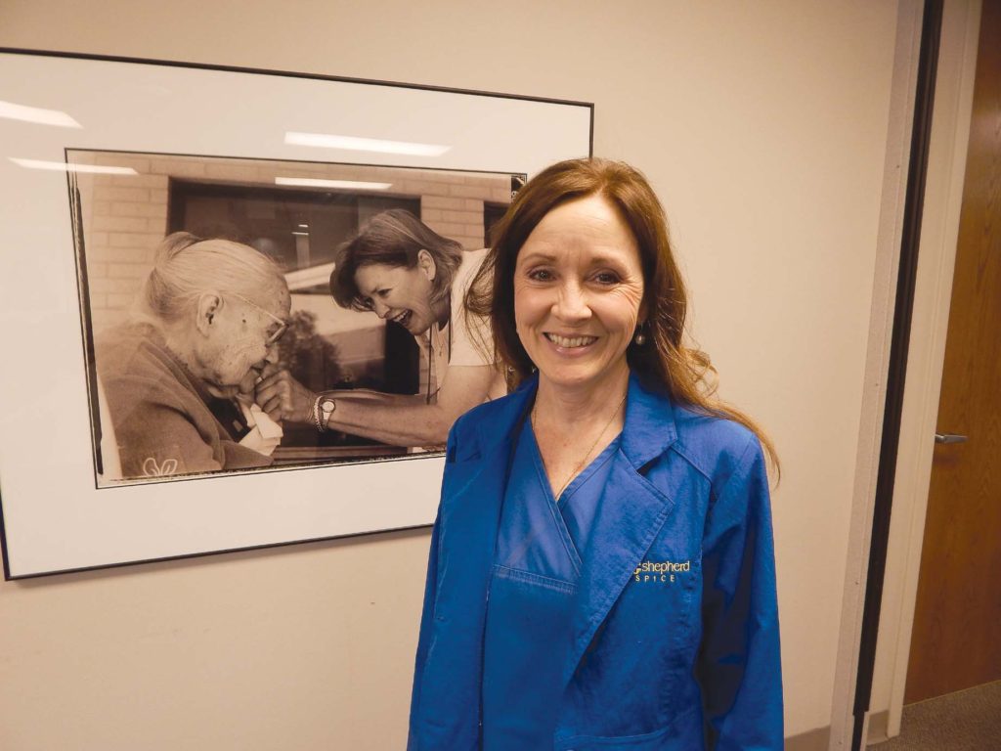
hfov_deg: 76.4
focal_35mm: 22
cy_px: 376
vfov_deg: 61.1
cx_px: 500
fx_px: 636
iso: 125
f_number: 3
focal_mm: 4
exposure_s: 1/30
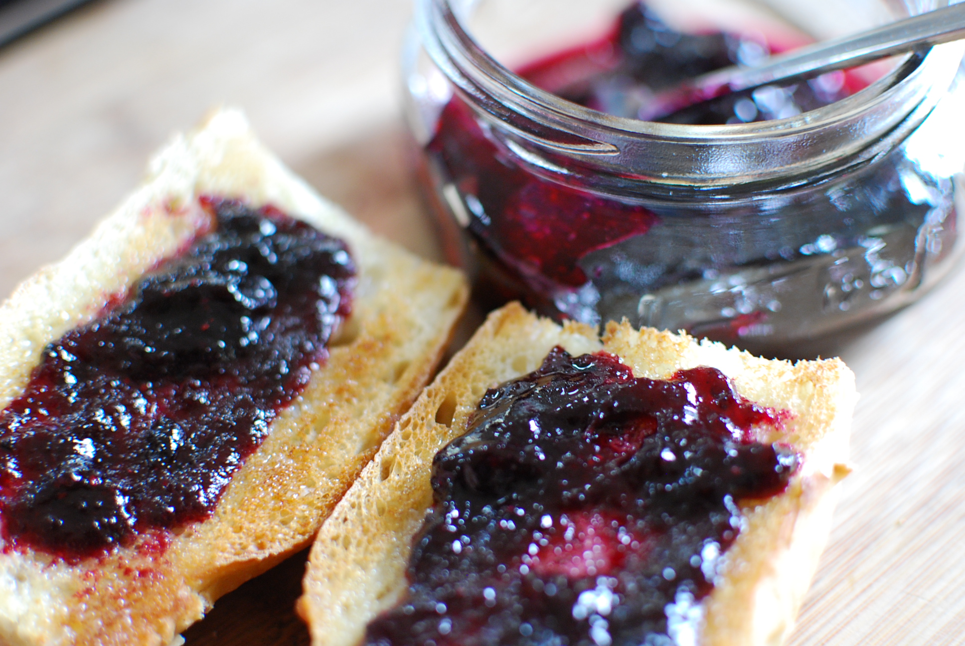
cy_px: 323
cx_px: 482
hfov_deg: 37.8
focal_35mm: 52
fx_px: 1409
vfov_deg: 25.8
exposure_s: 1/30
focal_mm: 35
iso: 560
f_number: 2.8
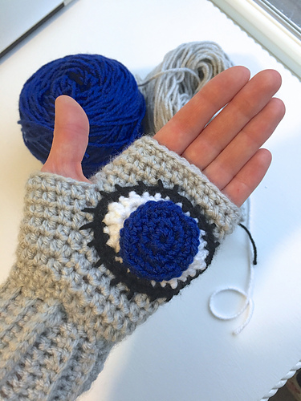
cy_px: 200
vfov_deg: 61.7
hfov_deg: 48.2
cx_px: 150
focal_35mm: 29
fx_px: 336
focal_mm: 4.15
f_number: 2.2
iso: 125
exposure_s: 1/30
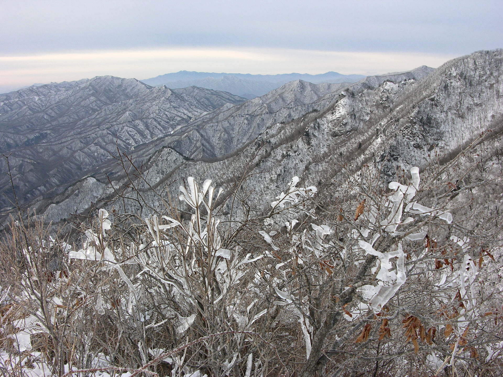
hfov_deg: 52.6
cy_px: 188
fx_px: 509
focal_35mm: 35
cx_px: 252
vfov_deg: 40.7
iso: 50
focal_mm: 8.9
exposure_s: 1/62.4
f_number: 5.6
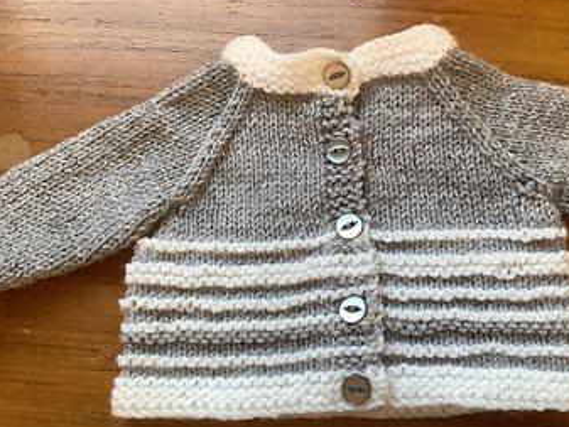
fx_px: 756
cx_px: 338
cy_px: 202
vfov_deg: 31.5
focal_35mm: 46
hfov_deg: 41.1
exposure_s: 1/50
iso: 200
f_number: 2.4
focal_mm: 3.3
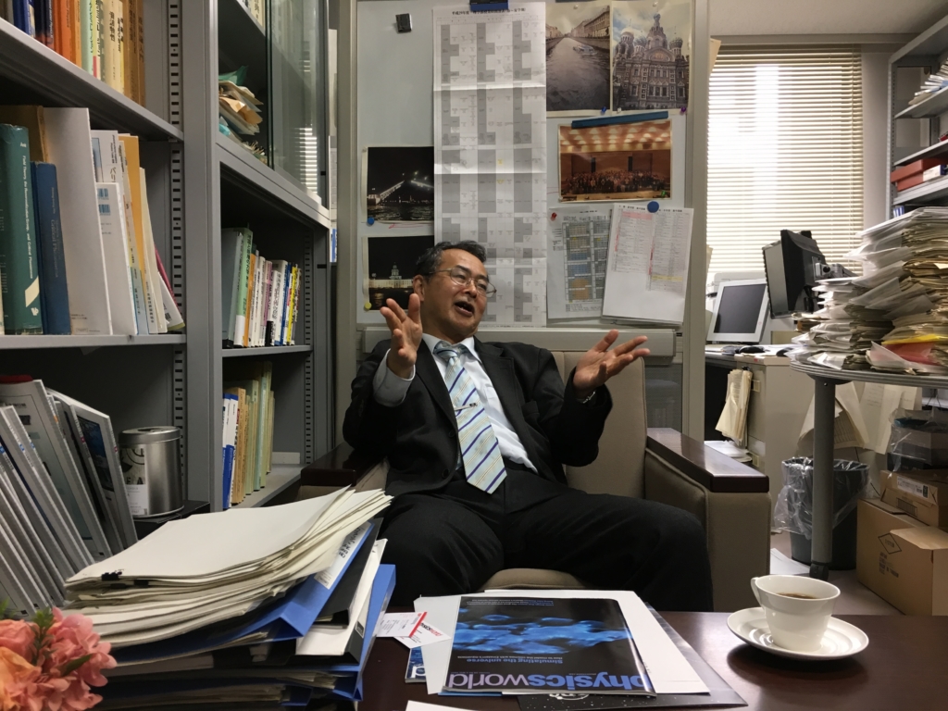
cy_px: 356
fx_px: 794
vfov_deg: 48.2
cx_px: 474
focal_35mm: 29
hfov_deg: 61.7
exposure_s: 1/30
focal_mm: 4.15
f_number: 2.2
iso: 64
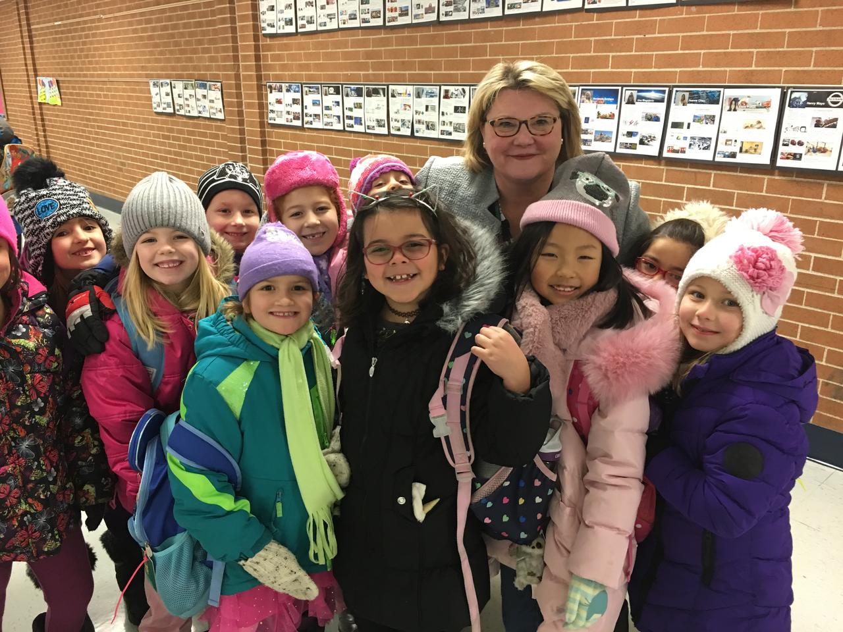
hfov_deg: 61.7
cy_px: 316
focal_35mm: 29
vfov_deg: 48.2
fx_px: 706
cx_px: 422
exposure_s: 1/15
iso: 64
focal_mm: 4.15
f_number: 2.2
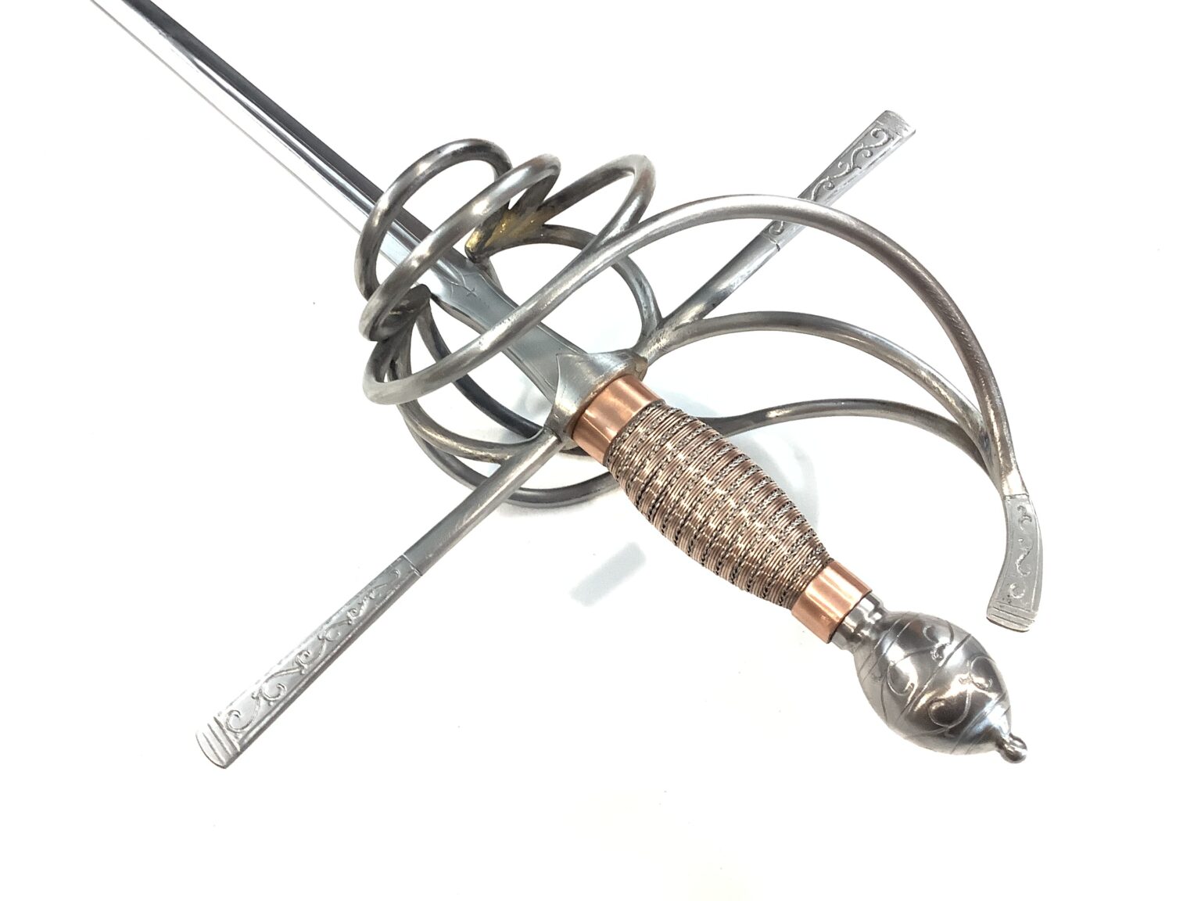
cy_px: 450
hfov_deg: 58.4
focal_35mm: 31
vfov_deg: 45.4
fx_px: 1076
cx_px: 600
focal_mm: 3.3
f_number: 2.4
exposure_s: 1/60
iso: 250
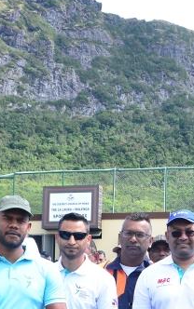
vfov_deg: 23.2
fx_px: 743
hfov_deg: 14.3
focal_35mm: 88
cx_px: 244
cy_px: 240
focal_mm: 28
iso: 250
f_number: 5
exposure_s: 1/500
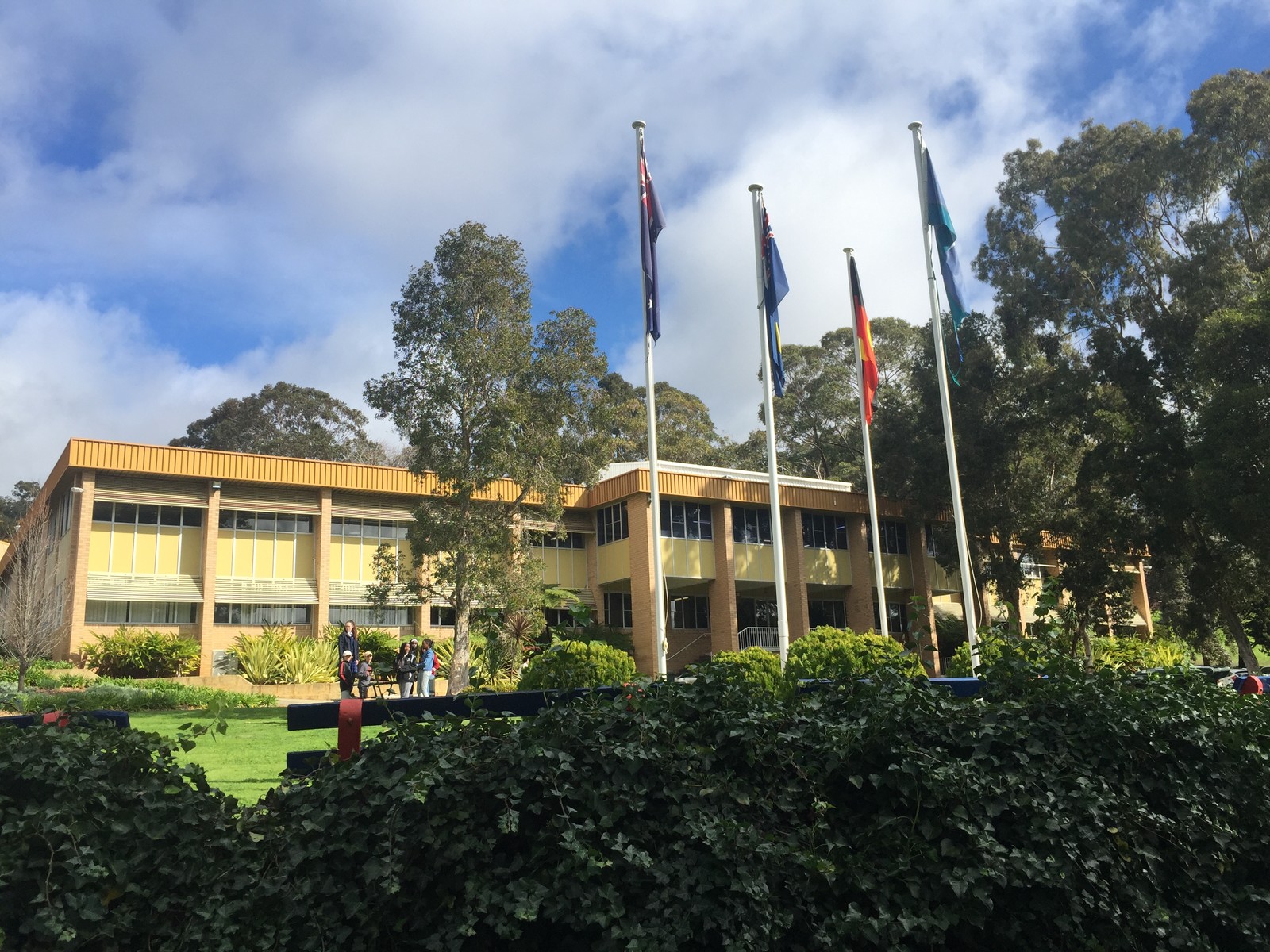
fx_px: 1064
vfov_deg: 48.2
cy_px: 476
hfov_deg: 61.7
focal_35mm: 29
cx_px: 635
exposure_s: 1/1799
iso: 32
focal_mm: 4.15
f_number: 2.2
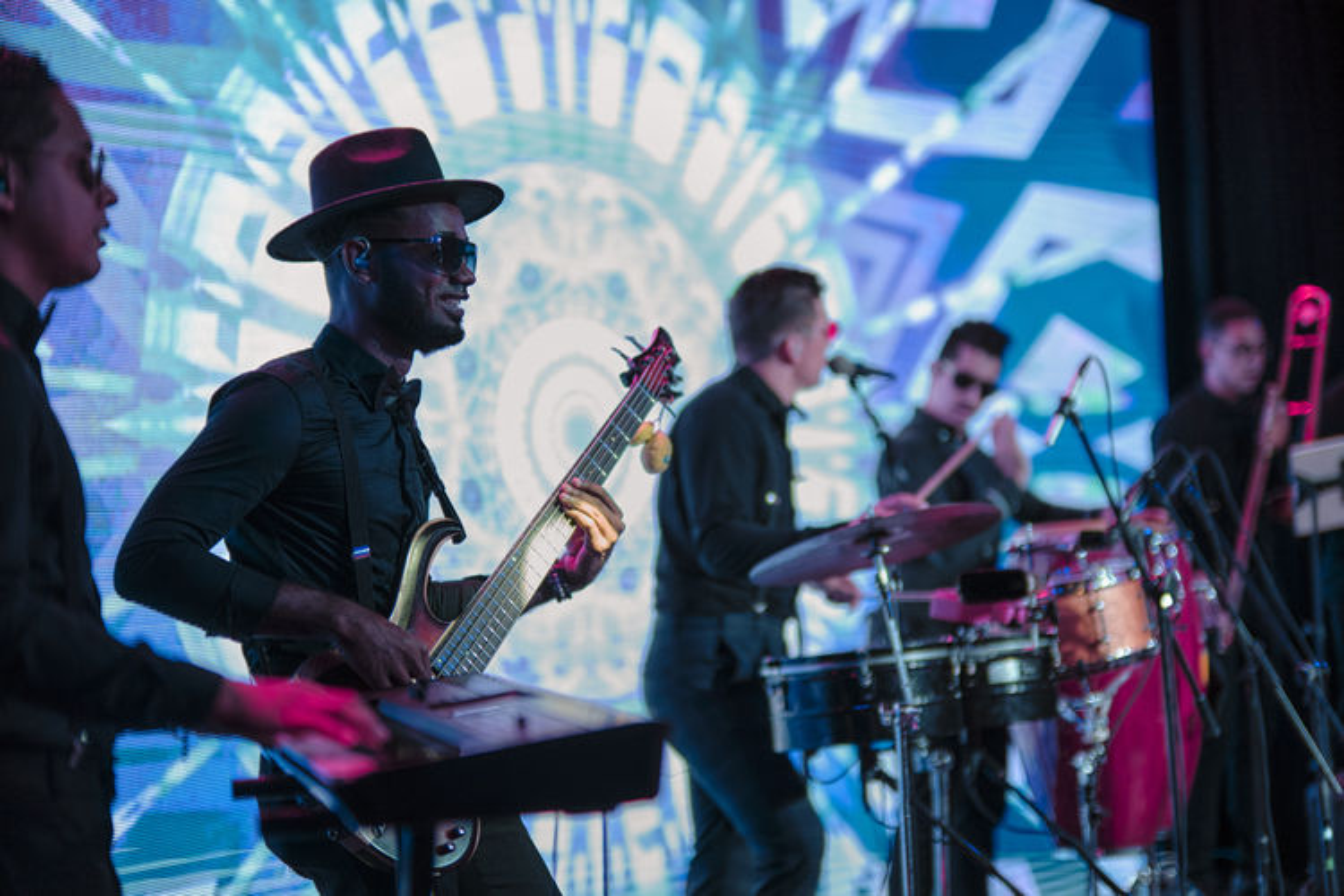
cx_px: 672
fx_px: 2800
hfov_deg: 27.0
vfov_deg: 18.2
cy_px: 448
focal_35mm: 75
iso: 640
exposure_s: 1/320
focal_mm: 50
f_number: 1
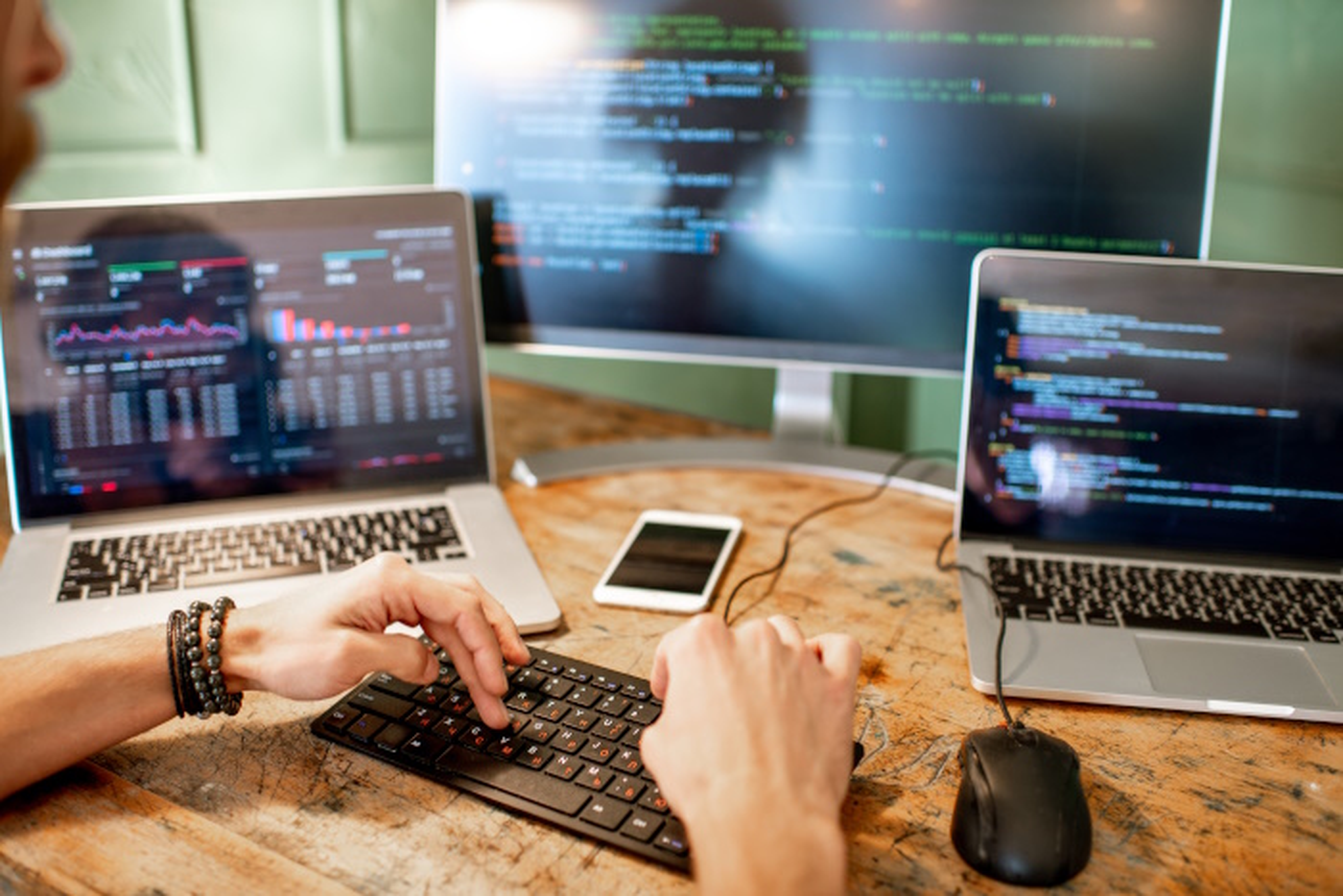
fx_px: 1306
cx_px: 672
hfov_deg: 54.4
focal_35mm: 35
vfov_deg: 37.9
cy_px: 448
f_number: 2.2
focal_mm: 35
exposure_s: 1/160
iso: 400
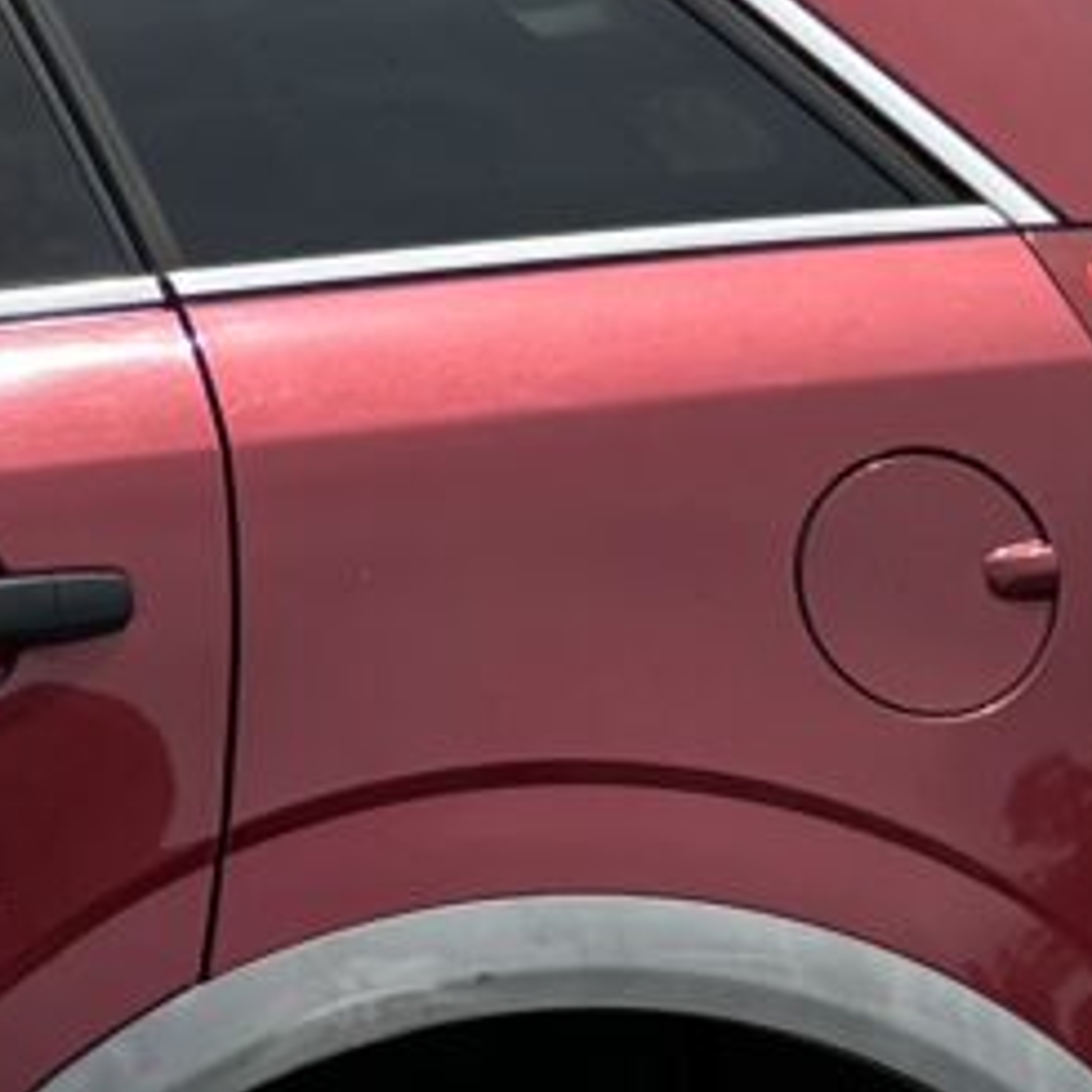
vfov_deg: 9.1
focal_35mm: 192
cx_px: -1408
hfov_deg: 8.4
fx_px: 6853
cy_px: 1092
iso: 50
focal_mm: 5.96
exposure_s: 1/3021
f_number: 1.6
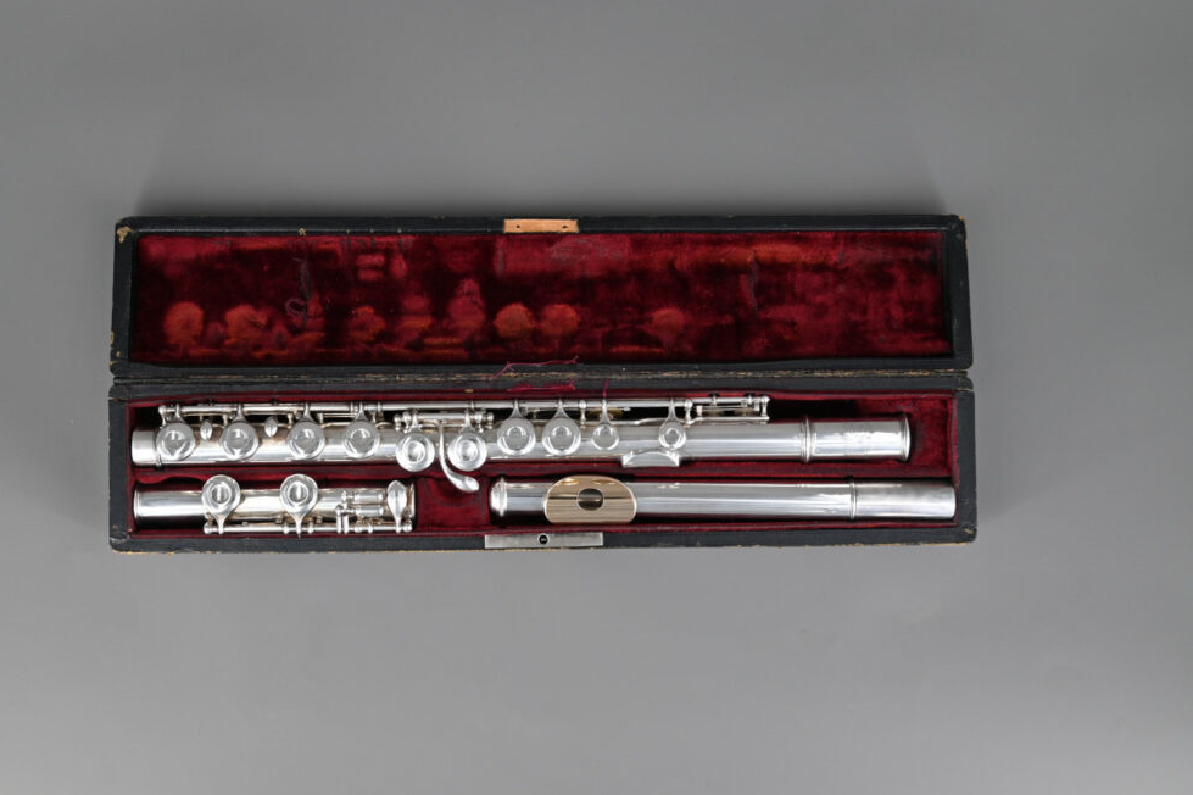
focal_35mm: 46
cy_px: 385
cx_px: 570
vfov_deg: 29.5
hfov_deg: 43.2
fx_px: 1508
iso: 140
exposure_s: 1/100
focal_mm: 29
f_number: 5
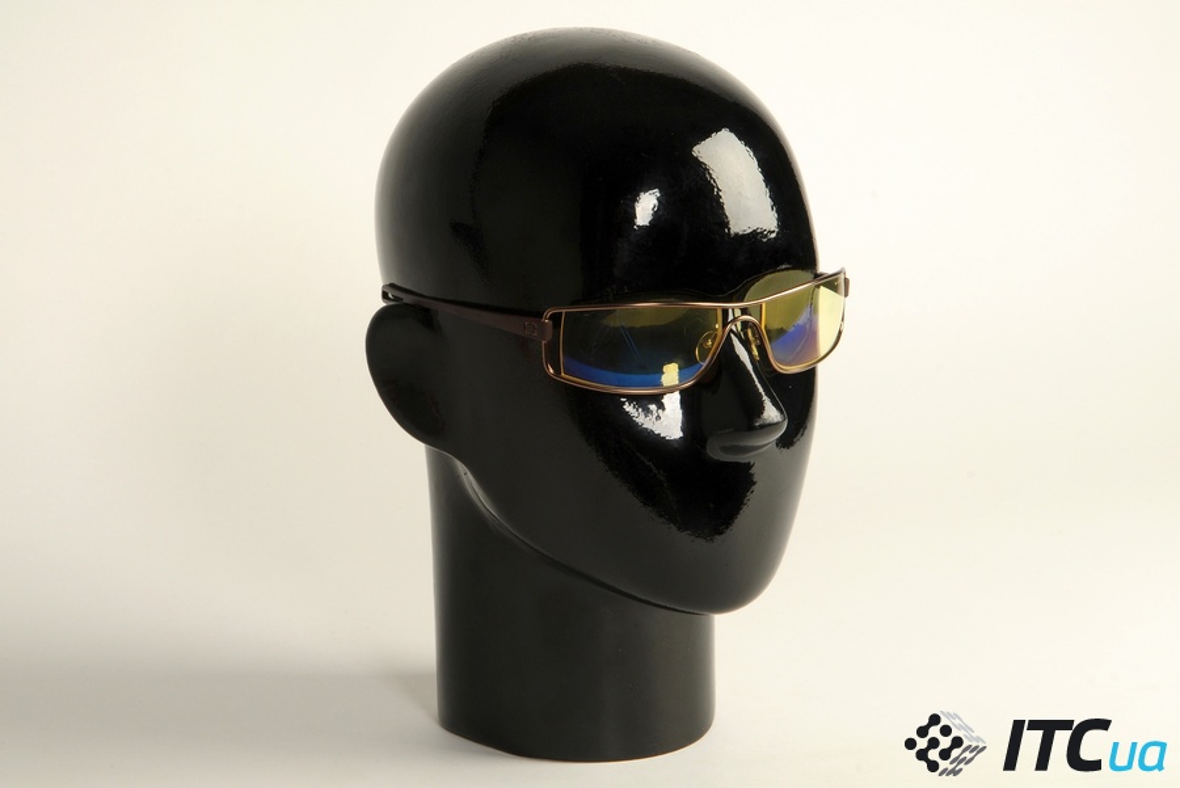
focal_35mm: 72
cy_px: 394
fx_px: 2361
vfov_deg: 18.9
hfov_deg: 28.1
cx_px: 590
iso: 200
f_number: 18
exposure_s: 1/60
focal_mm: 48
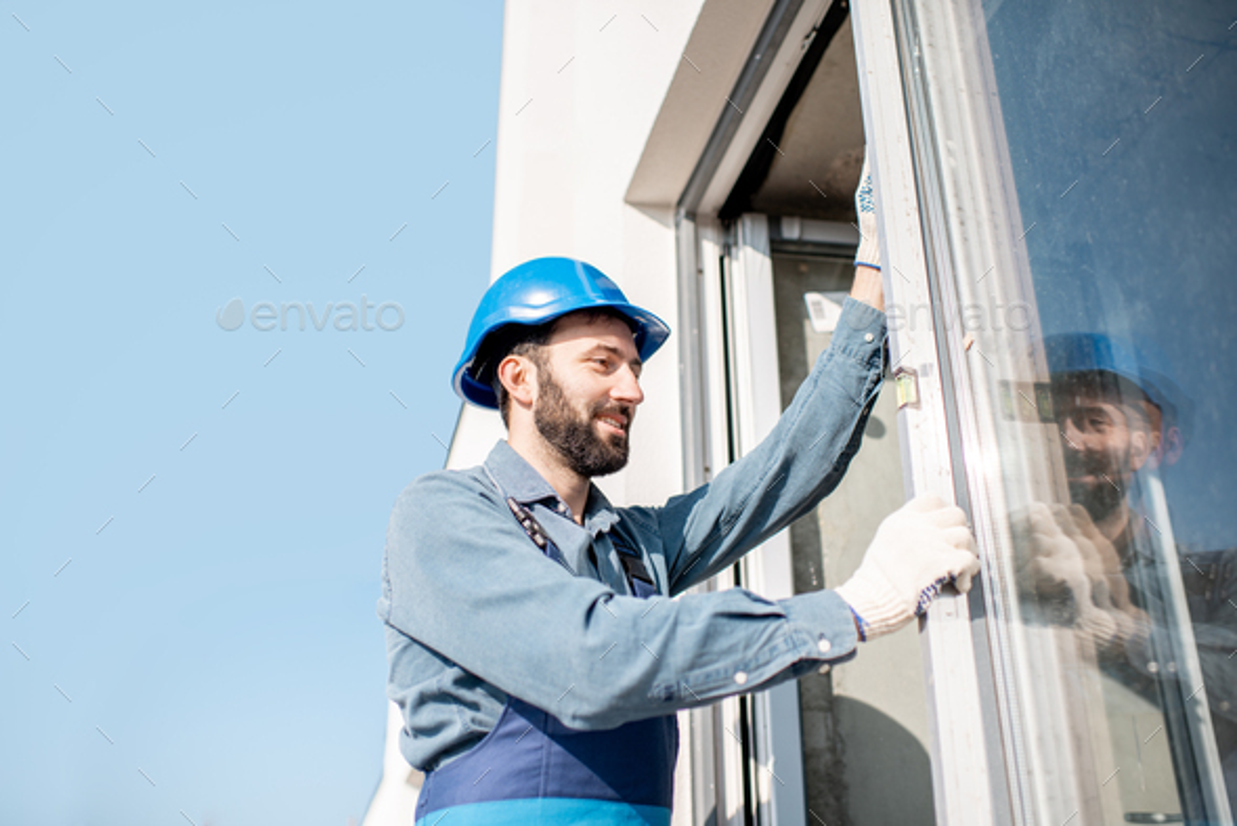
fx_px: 1203
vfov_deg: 37.9
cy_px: 413
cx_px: 618
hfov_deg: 54.4
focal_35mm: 35
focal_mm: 35
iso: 100
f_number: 2.2
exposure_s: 1/4000
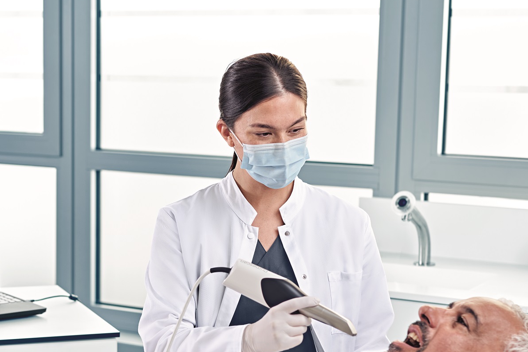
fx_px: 1232
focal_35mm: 84
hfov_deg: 24.1
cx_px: 188
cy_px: 261
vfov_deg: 16.2
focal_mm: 50
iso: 200
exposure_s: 1/200
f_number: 2.8
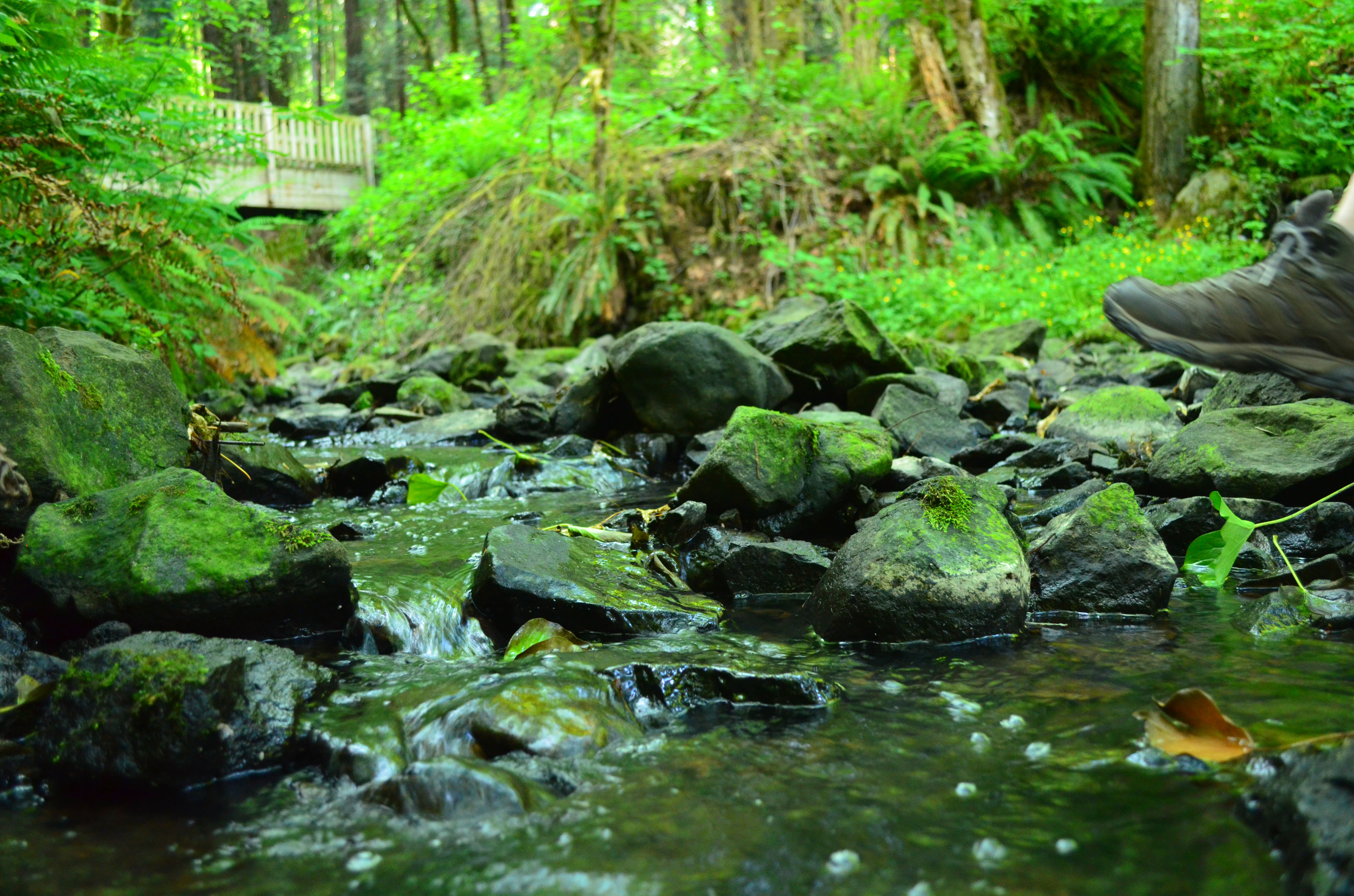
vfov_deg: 39.8
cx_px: 677
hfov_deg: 57.3
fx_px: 1239
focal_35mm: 33
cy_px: 448
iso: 2000
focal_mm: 22
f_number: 3.8
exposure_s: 1/30
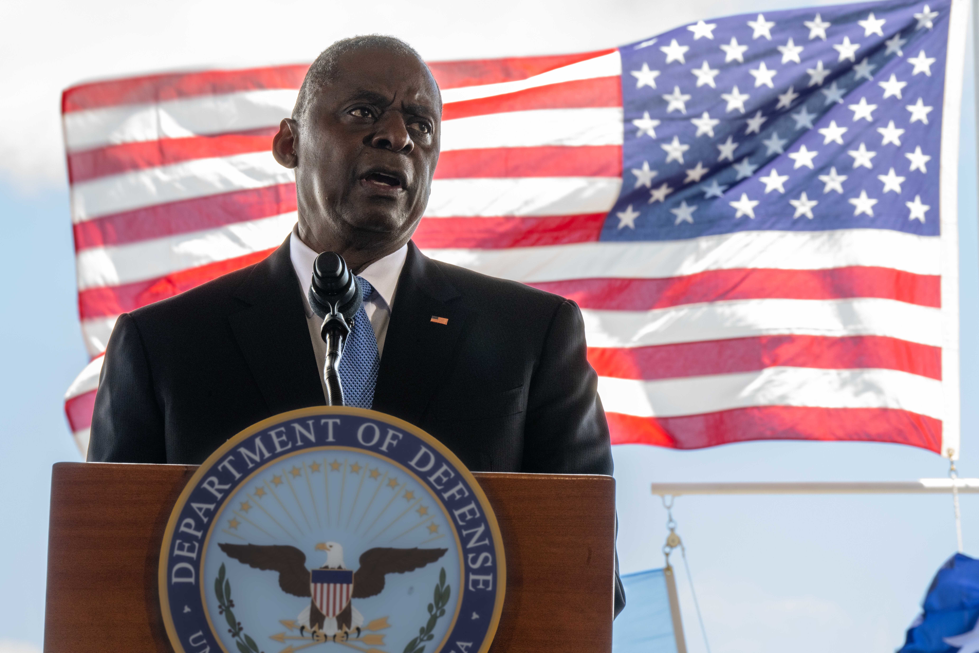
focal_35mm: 200
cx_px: 490
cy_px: 326
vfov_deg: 6.9
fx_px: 5438
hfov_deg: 10.3
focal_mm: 200
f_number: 22
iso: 1000
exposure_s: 1/80
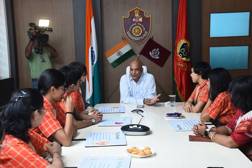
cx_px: 126
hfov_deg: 39.6
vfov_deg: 27.0
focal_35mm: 50
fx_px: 350
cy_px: 84
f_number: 6.3
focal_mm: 50
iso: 2000
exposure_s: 1/200
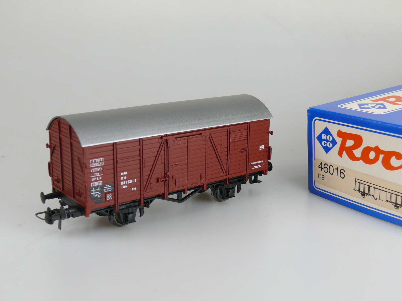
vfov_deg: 29.1
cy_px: 150
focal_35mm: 50
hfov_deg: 38.2
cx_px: 201
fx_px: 581
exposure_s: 1/40
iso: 100
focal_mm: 9
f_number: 4.5
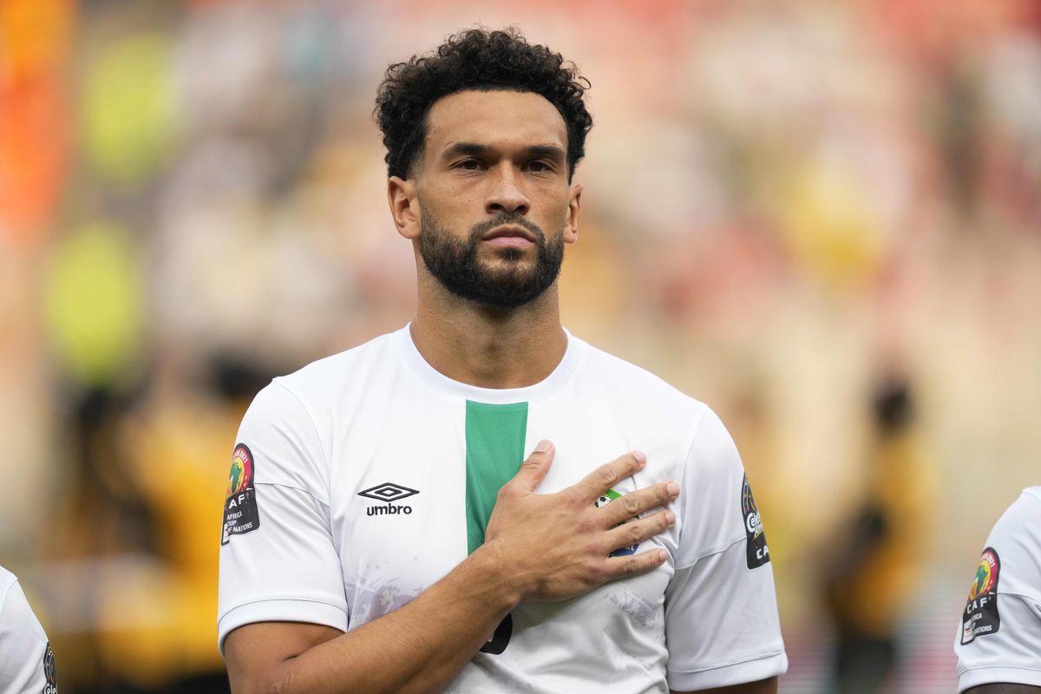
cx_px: 520
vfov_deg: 3.4
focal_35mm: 400
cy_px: 347
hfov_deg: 5.2
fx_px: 11566
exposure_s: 1/3200
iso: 1250
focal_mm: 400
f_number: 2.8
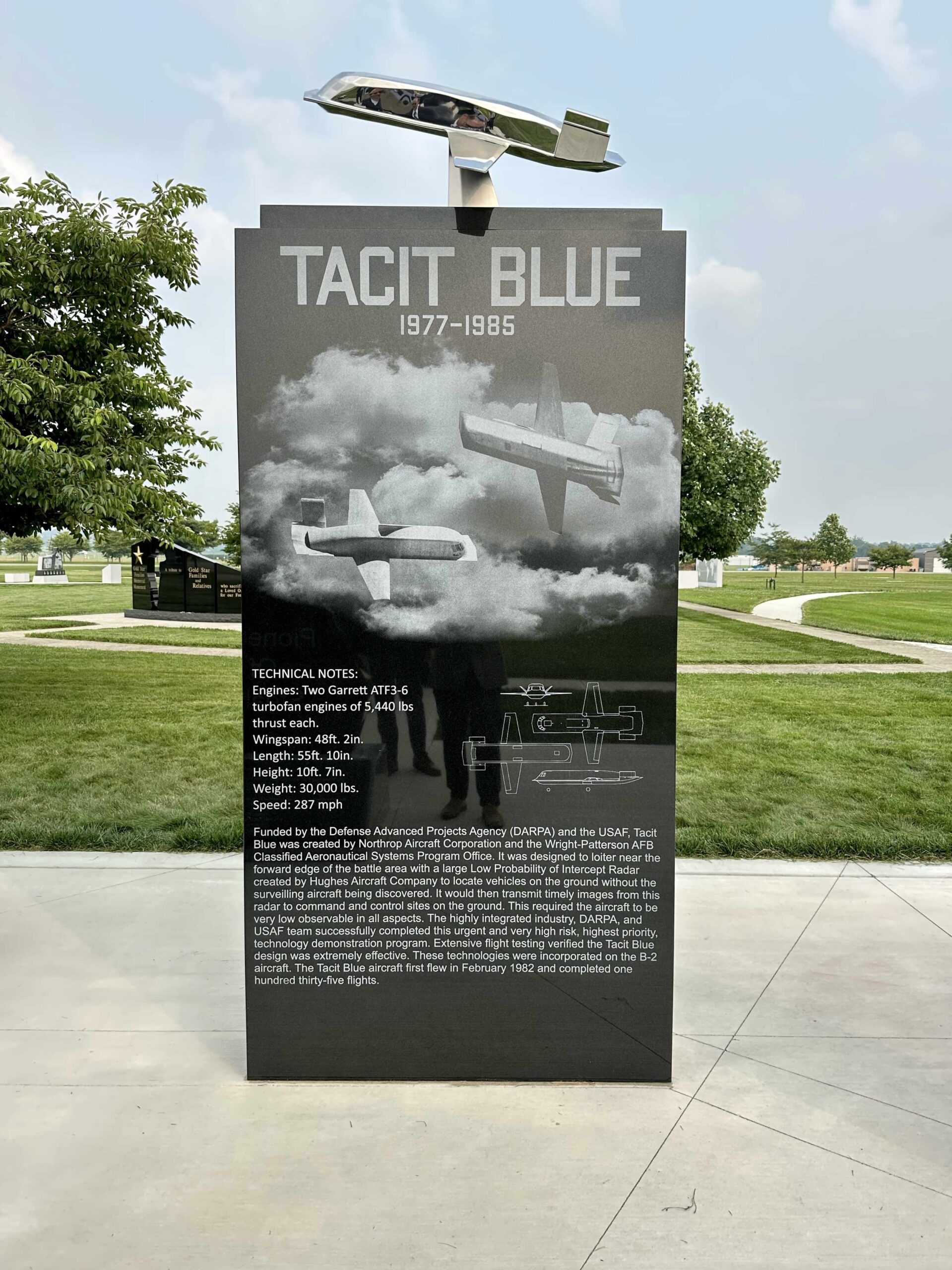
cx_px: 476
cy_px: 635
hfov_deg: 56.8
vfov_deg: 71.6
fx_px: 880
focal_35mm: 24
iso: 80
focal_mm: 6.86
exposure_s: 1/779
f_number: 1.78
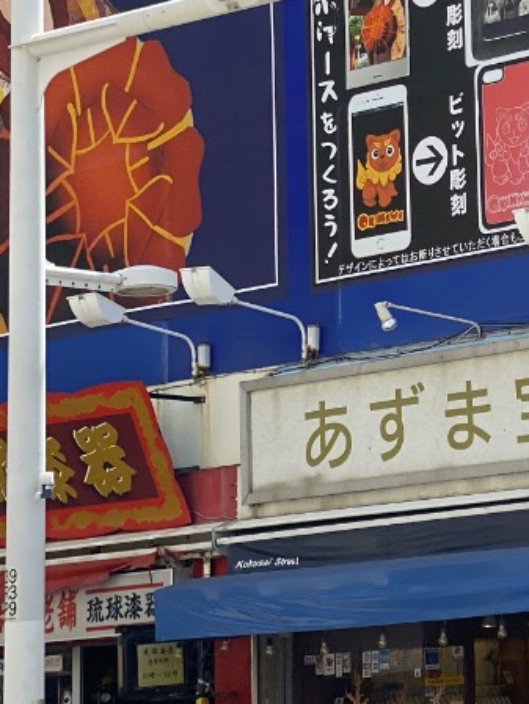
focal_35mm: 139
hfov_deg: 10.5
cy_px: 144
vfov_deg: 14.1
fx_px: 2831
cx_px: 675
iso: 20
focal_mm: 6
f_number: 2
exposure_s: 1/1546
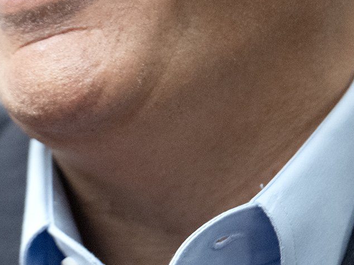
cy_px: -123
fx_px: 8650
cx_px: -30
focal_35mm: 846
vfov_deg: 1.8
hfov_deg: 2.3
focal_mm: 185
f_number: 3.2
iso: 2000
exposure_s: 1/160
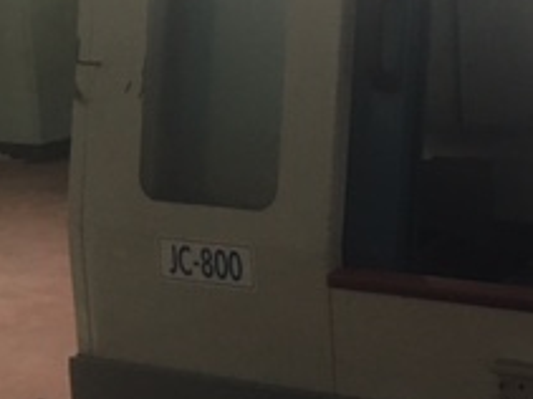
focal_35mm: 88
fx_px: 1354
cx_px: 720
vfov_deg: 16.7
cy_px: 93
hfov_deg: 20.1
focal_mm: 4.15
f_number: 2.2
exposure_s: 1/33
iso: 125
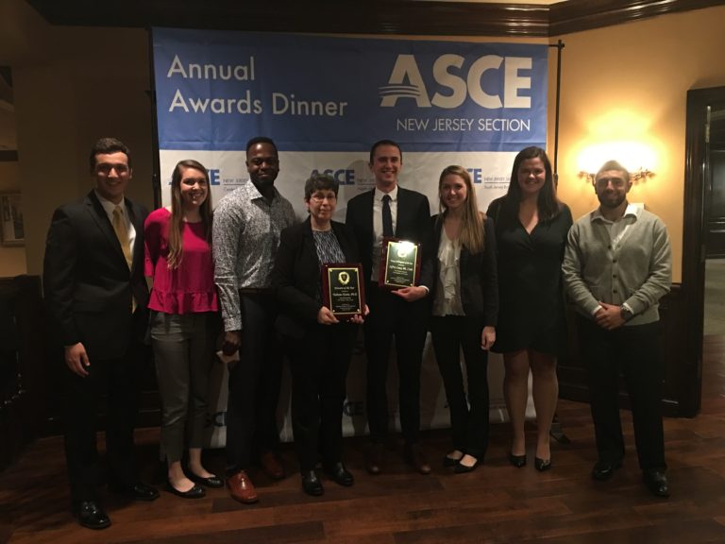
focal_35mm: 29
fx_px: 607
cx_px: 362
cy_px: 272
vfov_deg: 48.2
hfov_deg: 61.7
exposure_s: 1/4
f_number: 2.2
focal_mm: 4.15
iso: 80
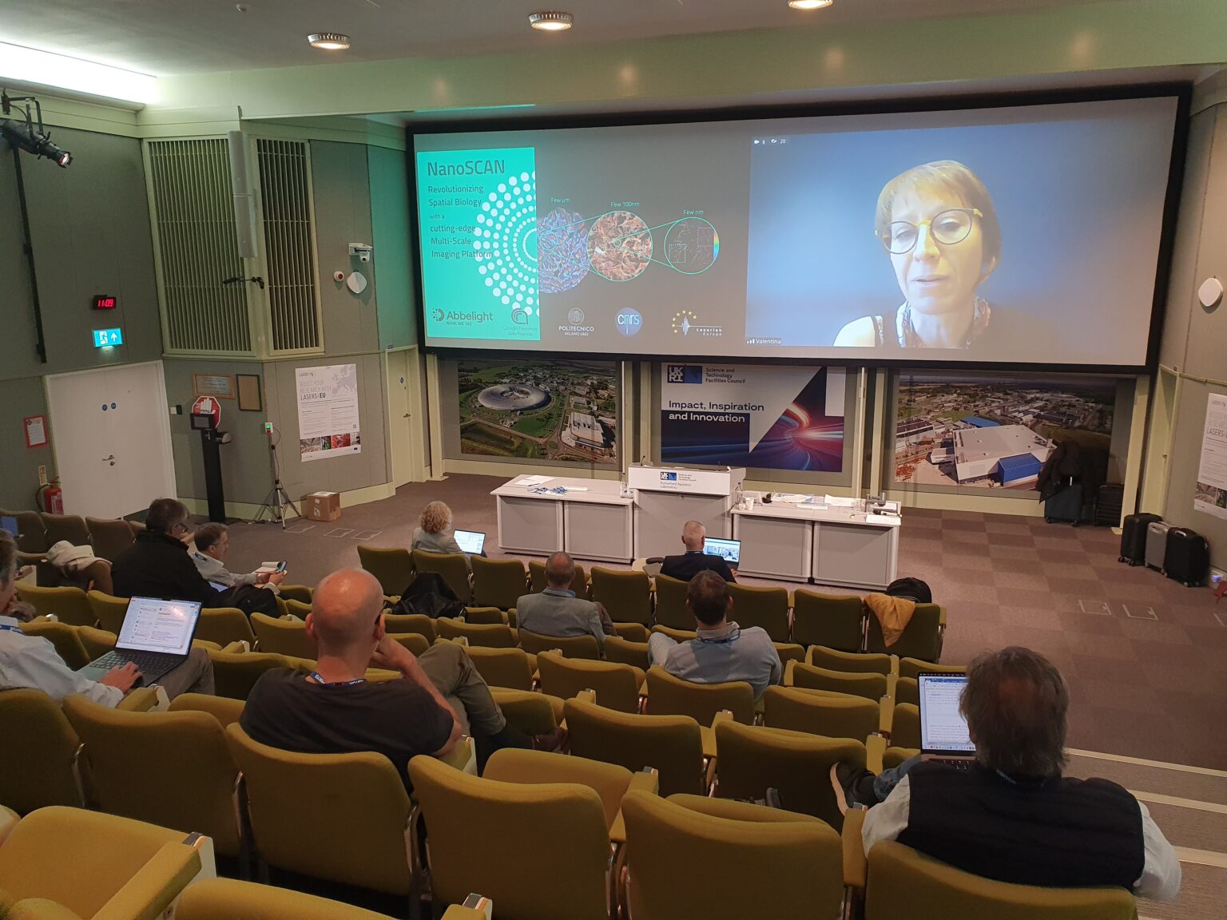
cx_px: 614
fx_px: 922
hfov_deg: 67.3
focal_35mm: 26
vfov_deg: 53.1
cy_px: 460
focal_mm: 4.32
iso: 320
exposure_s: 1/100
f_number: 2.4
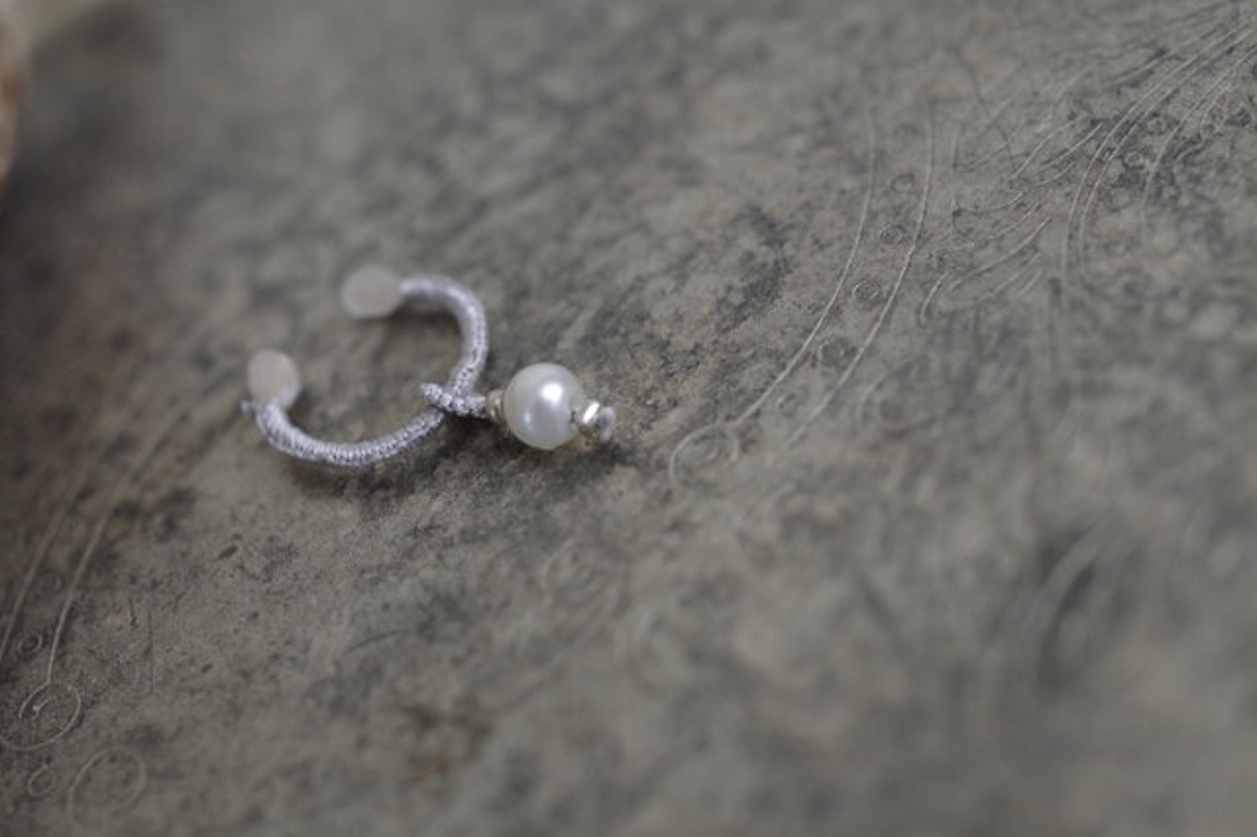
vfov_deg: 26.0
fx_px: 1815
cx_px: 628
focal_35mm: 52
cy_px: 418
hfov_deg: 38.2
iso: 800
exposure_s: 1/80
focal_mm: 35
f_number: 5.6
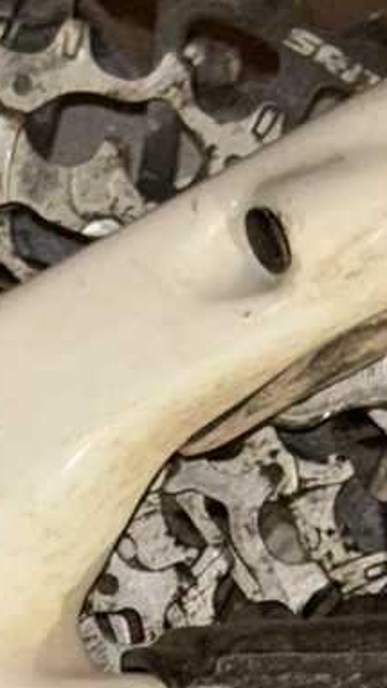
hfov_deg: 4.0
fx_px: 5543
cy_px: 1147
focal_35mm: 304
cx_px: 263
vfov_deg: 7.0
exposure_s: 1/10
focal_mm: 5.96
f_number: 1.6
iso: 100
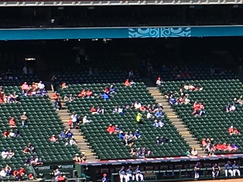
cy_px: 119
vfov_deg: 6.4
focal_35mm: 231
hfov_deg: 8.3
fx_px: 1622
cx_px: 413
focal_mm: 4.15
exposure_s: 1/1326
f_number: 2.2
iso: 25
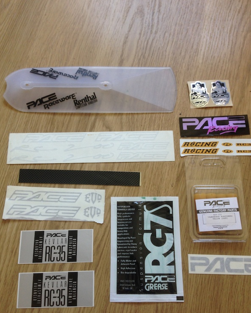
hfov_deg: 42.2
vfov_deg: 51.5
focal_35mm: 35
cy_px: 163
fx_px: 325
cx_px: 127
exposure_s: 1/20
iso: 64
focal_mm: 4.12
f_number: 2.4
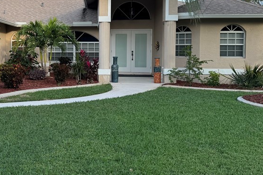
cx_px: 64
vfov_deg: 29.1
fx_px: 336
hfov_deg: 41.5
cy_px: 61
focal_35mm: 46
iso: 80
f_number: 1.78
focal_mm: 6.86
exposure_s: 1/1524
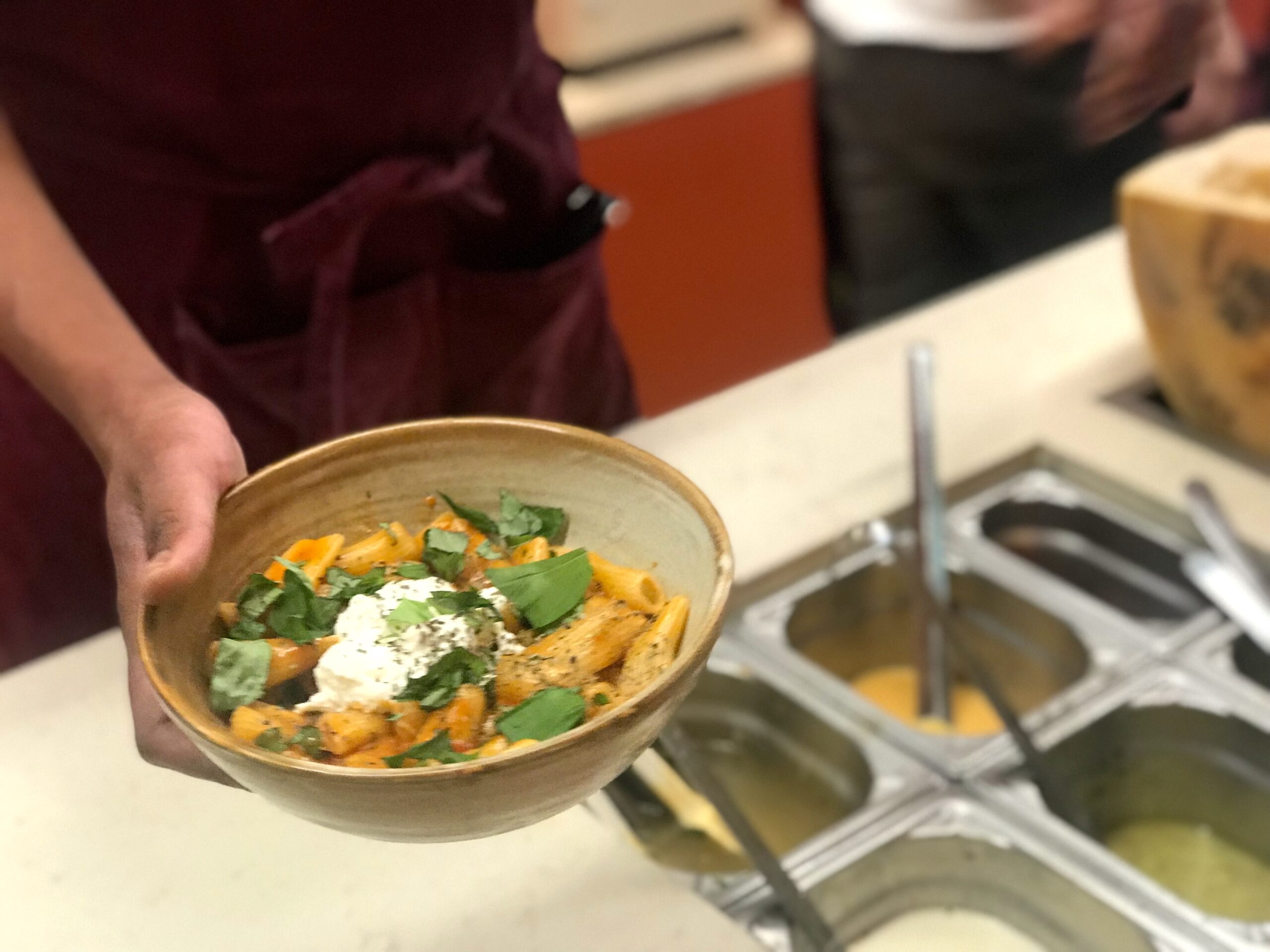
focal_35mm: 57
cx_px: 635
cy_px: 476
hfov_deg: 33.8
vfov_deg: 25.7
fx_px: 2091
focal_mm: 6.6
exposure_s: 1/50
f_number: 2.8
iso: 250
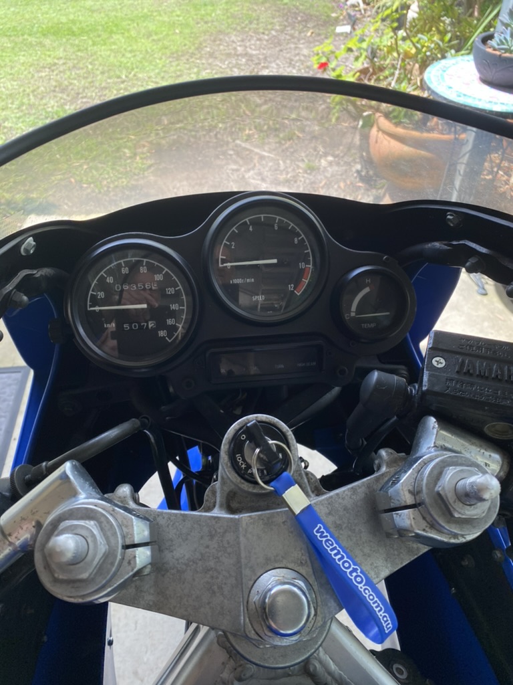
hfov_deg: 53.1
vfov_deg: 67.3
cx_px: 256
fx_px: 514
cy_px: 342
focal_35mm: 26
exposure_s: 1/415
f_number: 1.8
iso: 32
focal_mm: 4.25
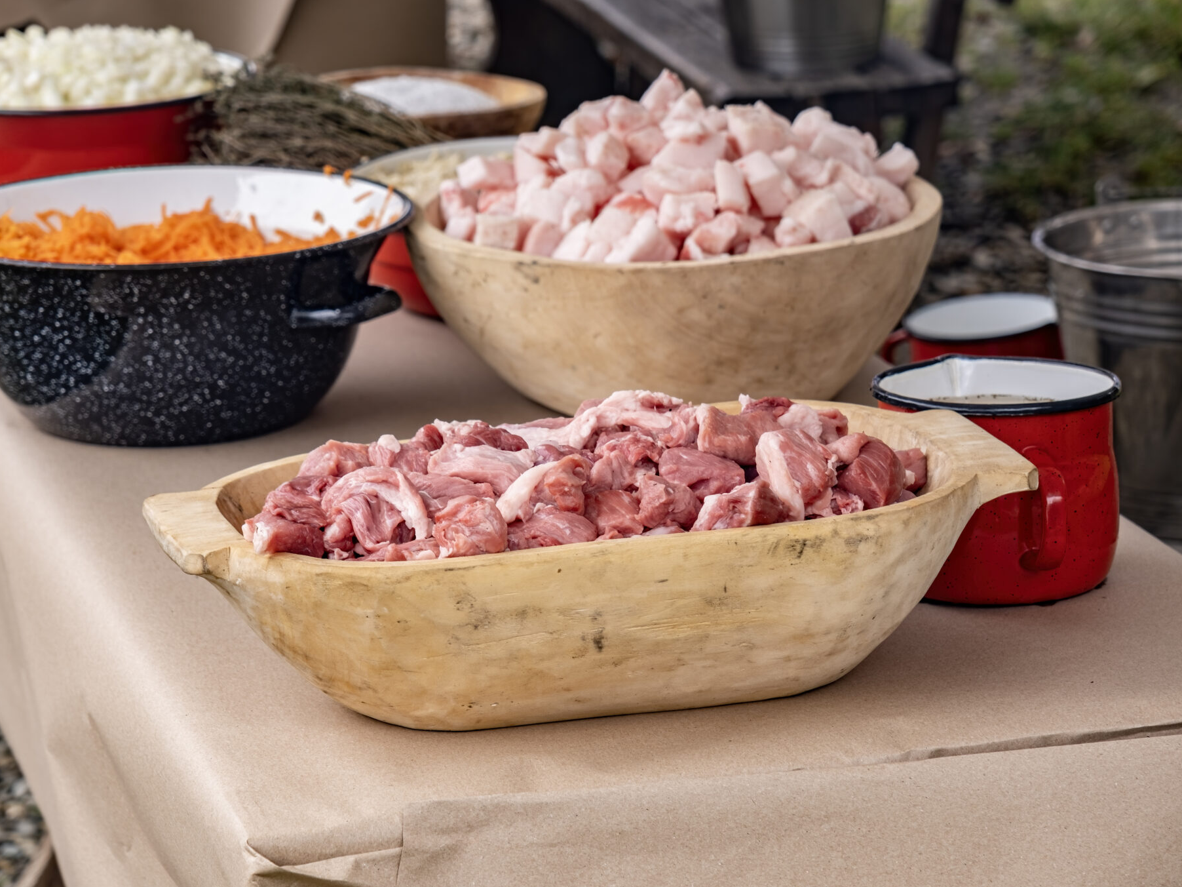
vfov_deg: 11.3
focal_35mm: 131
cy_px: 446
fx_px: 4473
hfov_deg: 15.1
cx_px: 542
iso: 160
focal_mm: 80
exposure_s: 1/15
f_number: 5.6
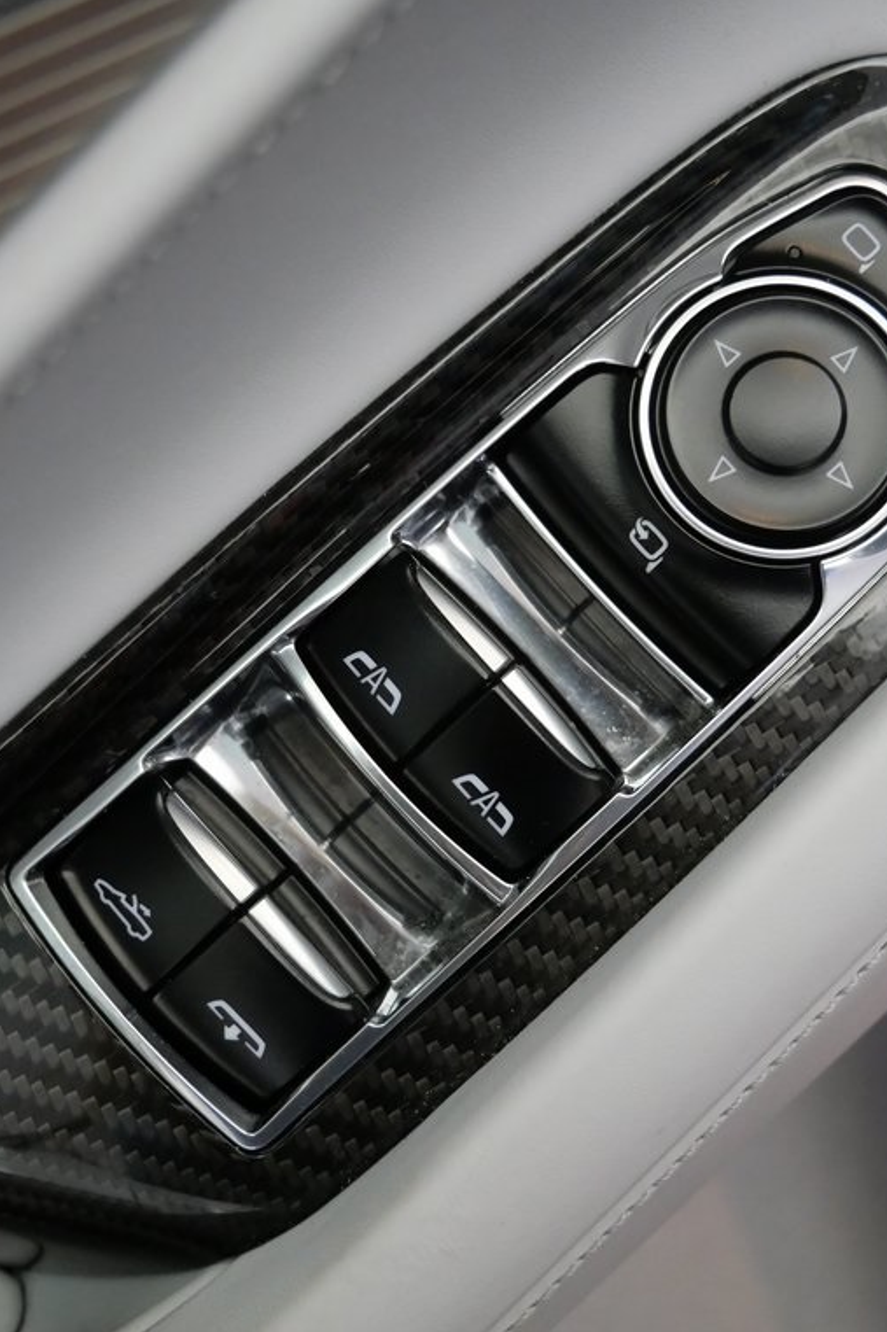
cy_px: 662
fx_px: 1553
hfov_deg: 31.9
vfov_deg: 46.4
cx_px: 437
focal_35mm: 42
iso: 2500
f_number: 4
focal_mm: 15
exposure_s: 1/60
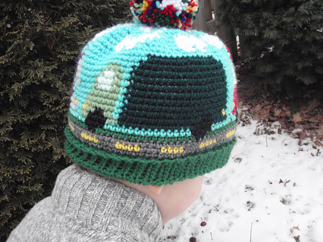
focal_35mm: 36
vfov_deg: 39.7
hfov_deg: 51.4
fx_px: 336
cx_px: 162
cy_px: 121
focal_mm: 6.53
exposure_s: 1/200
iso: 800
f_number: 4.1
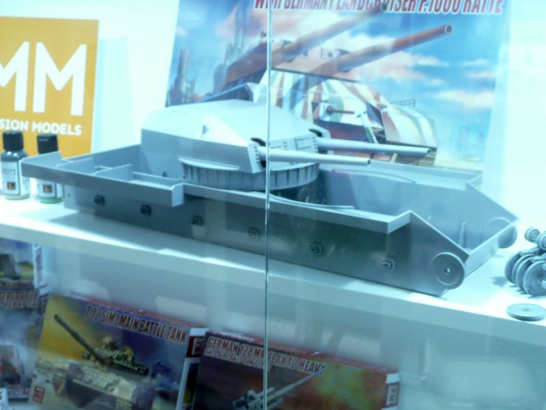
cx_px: 273
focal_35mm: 48
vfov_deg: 30.3
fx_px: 757
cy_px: 205
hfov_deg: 39.7
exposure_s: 1/25
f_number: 3.5
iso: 200
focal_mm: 5.2
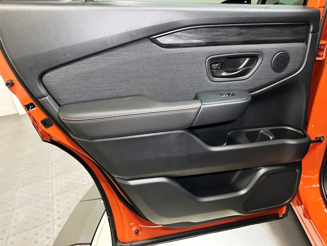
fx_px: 227
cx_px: 164
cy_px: 123
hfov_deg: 71.6
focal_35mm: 24
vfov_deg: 56.8
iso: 1000
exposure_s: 1/40
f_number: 1.78
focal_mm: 6.86
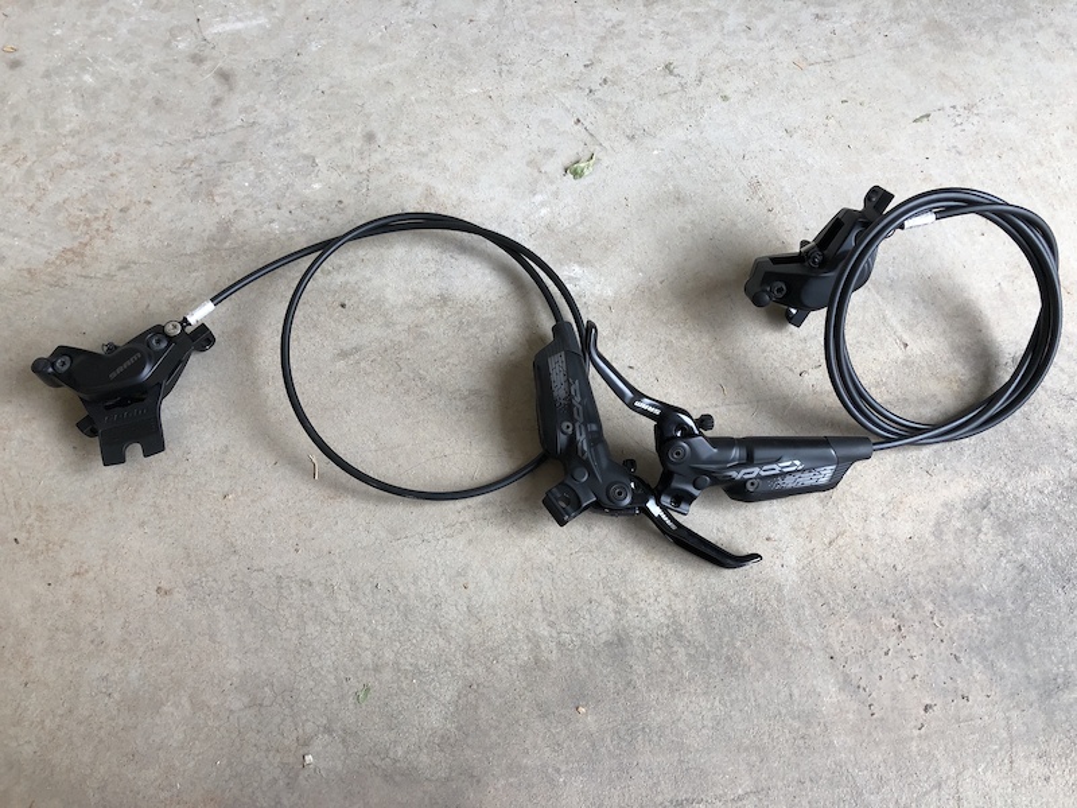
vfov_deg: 49.7
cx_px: 538
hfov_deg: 63.4
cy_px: 404
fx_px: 871
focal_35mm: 28
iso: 50
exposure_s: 1/120
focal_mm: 4
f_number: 1.8
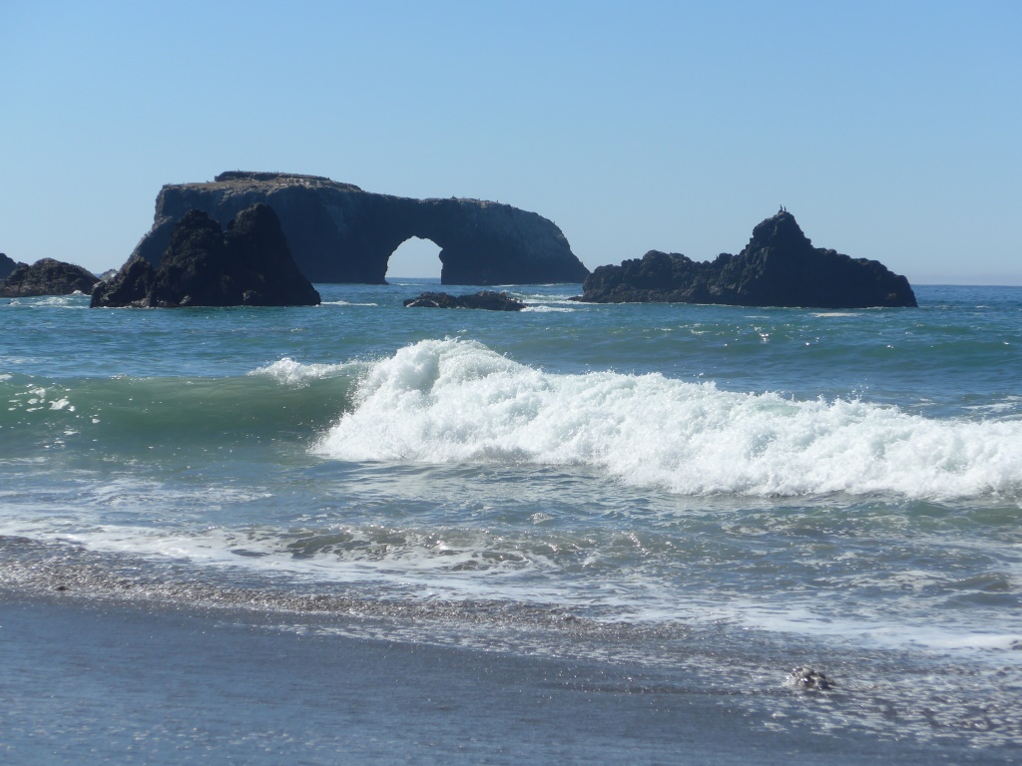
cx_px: 511
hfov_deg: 16.8
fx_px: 3454
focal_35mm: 117
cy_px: 383
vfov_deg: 12.7
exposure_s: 1/1000
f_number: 5
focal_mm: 22.9
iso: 80
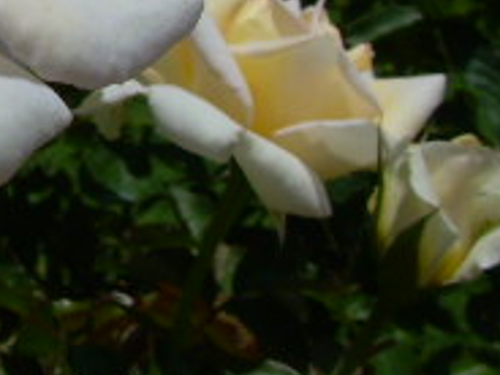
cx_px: -122
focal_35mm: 132
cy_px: -46
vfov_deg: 11.1
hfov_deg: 14.4
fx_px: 1907
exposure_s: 1/1414
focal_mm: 6.3
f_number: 4.6
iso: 50
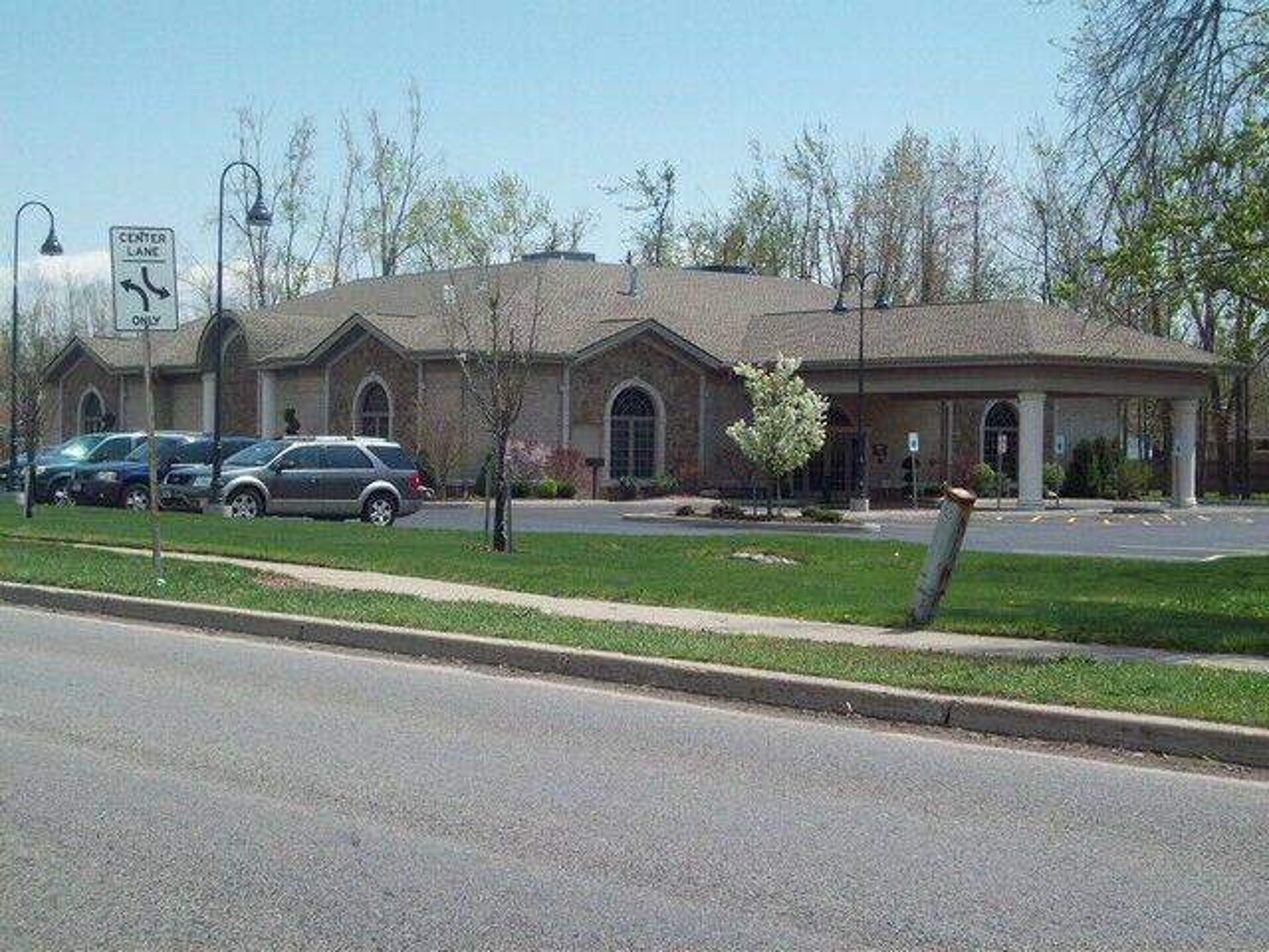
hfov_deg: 30.3
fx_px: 2346
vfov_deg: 22.9
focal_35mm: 64
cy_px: 476
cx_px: 634
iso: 80
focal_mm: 10.7
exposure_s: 1/273
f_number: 7.6
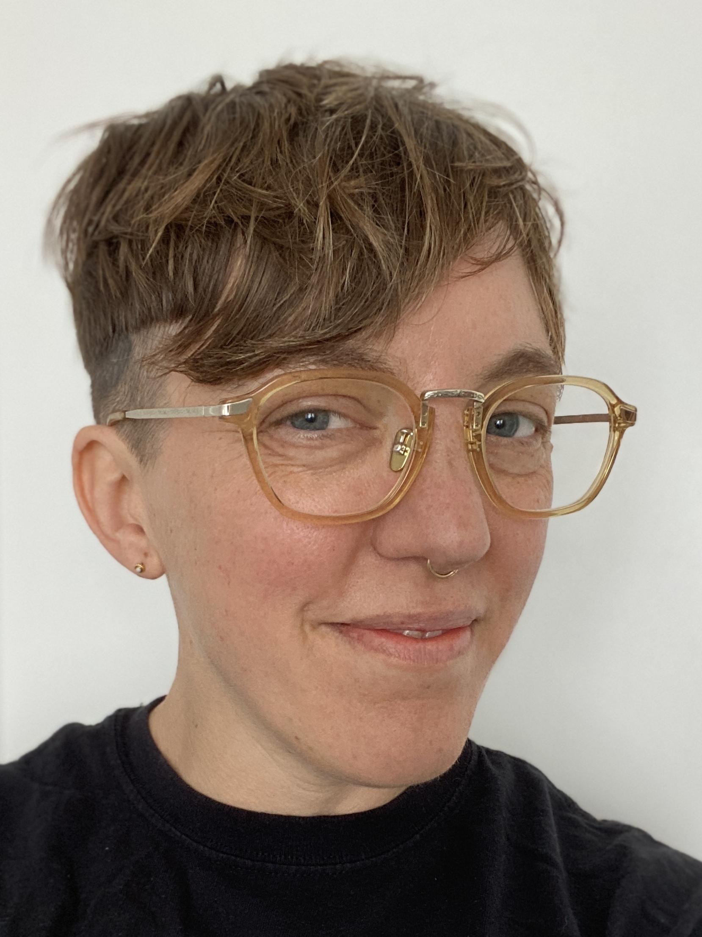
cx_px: 351
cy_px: 468
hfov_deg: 46.8
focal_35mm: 30
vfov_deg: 60.0
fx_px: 811
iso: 200
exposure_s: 1/60
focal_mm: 2.71
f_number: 2.2
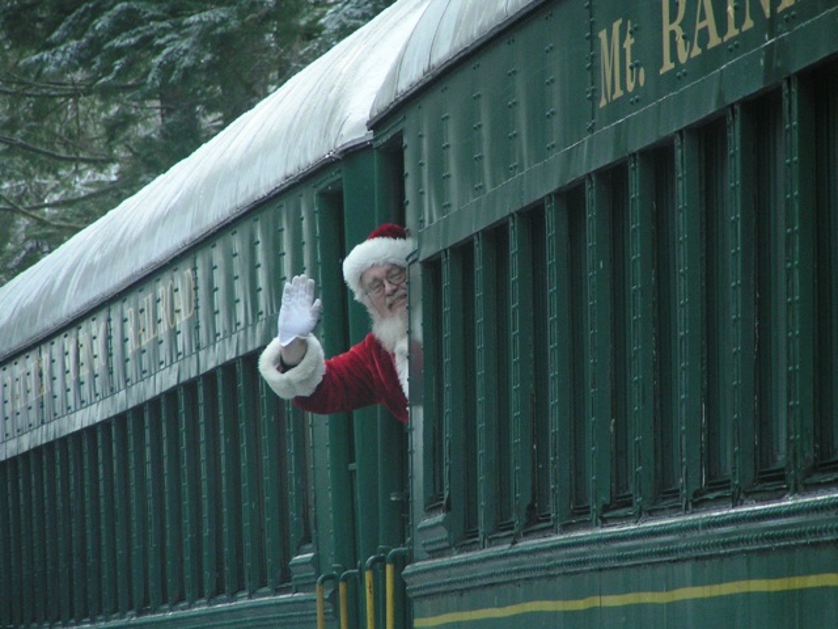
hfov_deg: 5.2
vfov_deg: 3.9
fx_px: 9199
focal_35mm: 380
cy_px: 314
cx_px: 419
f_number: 3.5
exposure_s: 1/250
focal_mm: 58
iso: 200
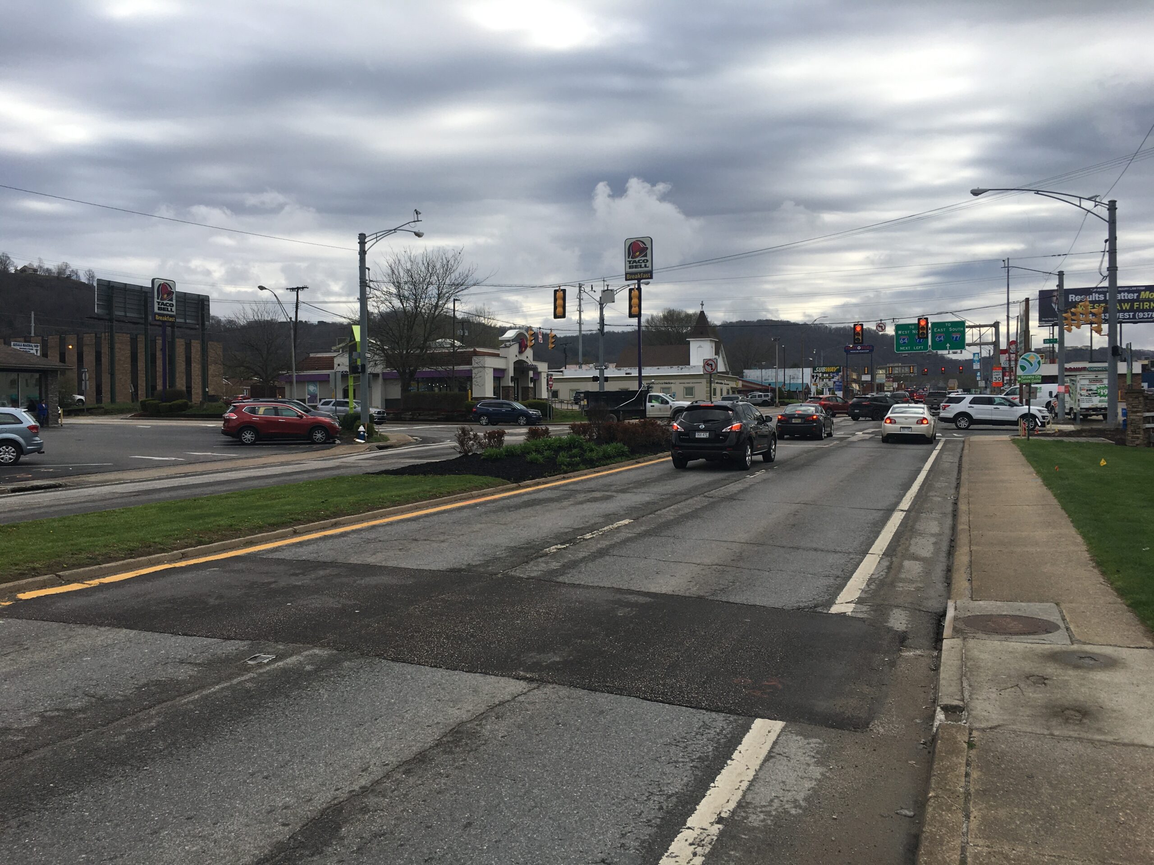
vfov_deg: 48.2
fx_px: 967
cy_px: 432
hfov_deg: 61.7
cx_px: 577
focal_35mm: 29
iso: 25
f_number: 2.2
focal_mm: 4.15
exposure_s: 1/1241
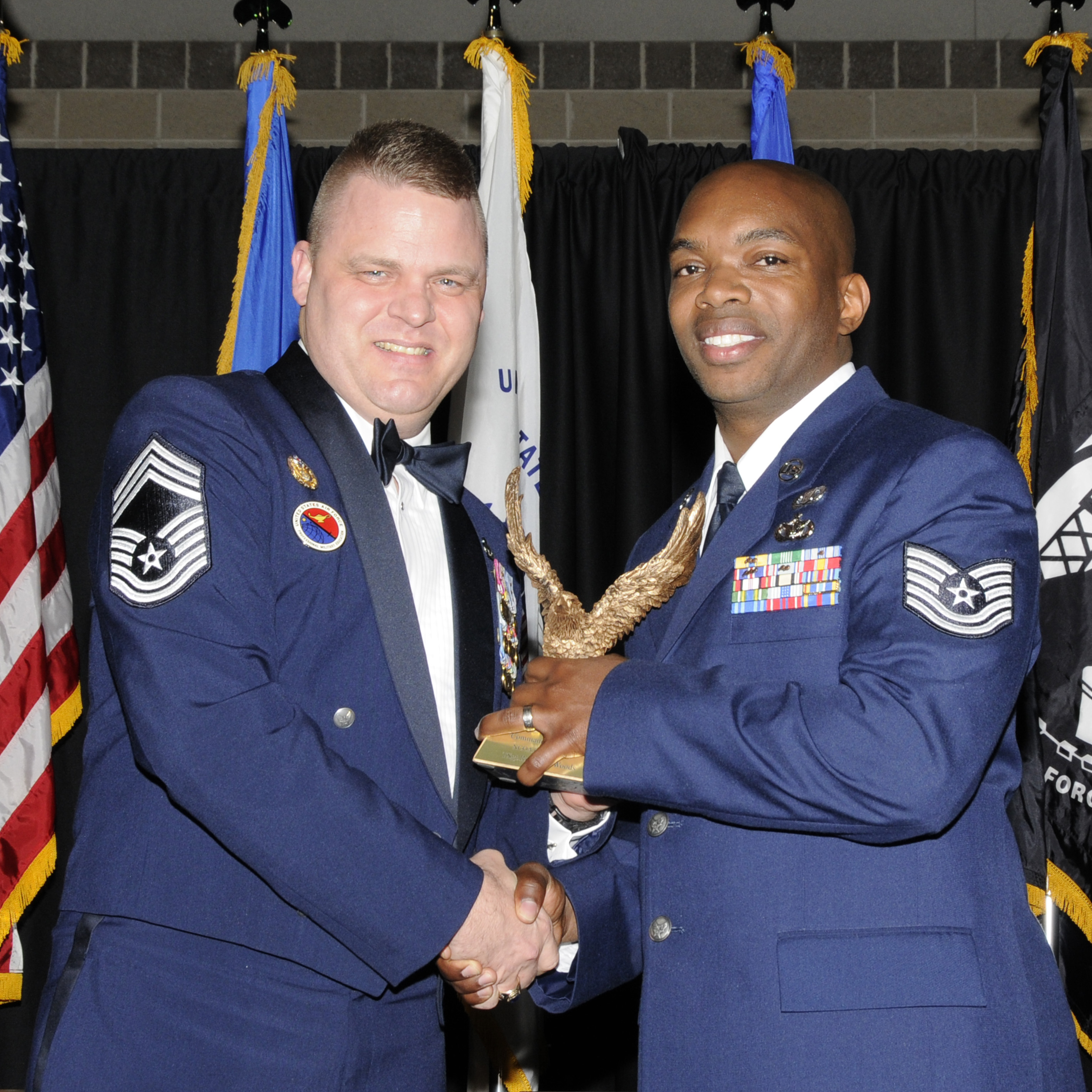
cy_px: 545
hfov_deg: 28.8
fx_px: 2129
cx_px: 557
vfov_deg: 28.8
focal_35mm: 60
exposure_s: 1/60
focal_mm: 31
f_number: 10
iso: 320
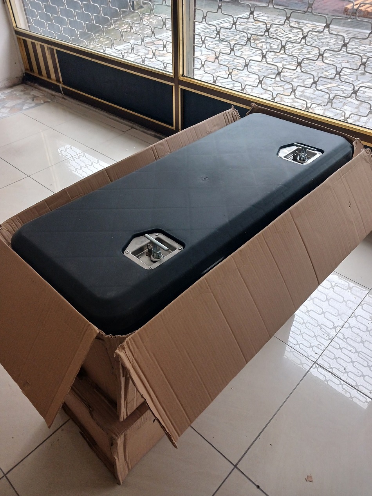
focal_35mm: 27
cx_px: 186
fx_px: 387
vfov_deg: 65.3
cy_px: 248
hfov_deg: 51.4
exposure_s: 1/50
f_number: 1.8
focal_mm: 4
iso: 200
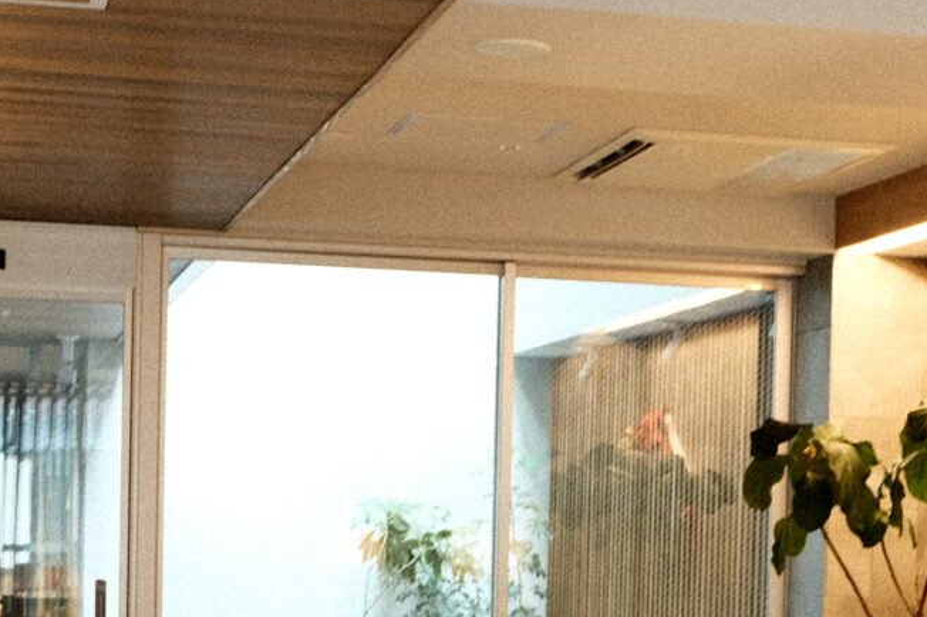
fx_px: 2831
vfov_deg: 12.1
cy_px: 783
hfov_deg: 18.5
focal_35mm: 110
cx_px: 657
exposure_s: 1/3
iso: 200
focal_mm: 23.5
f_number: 5.6
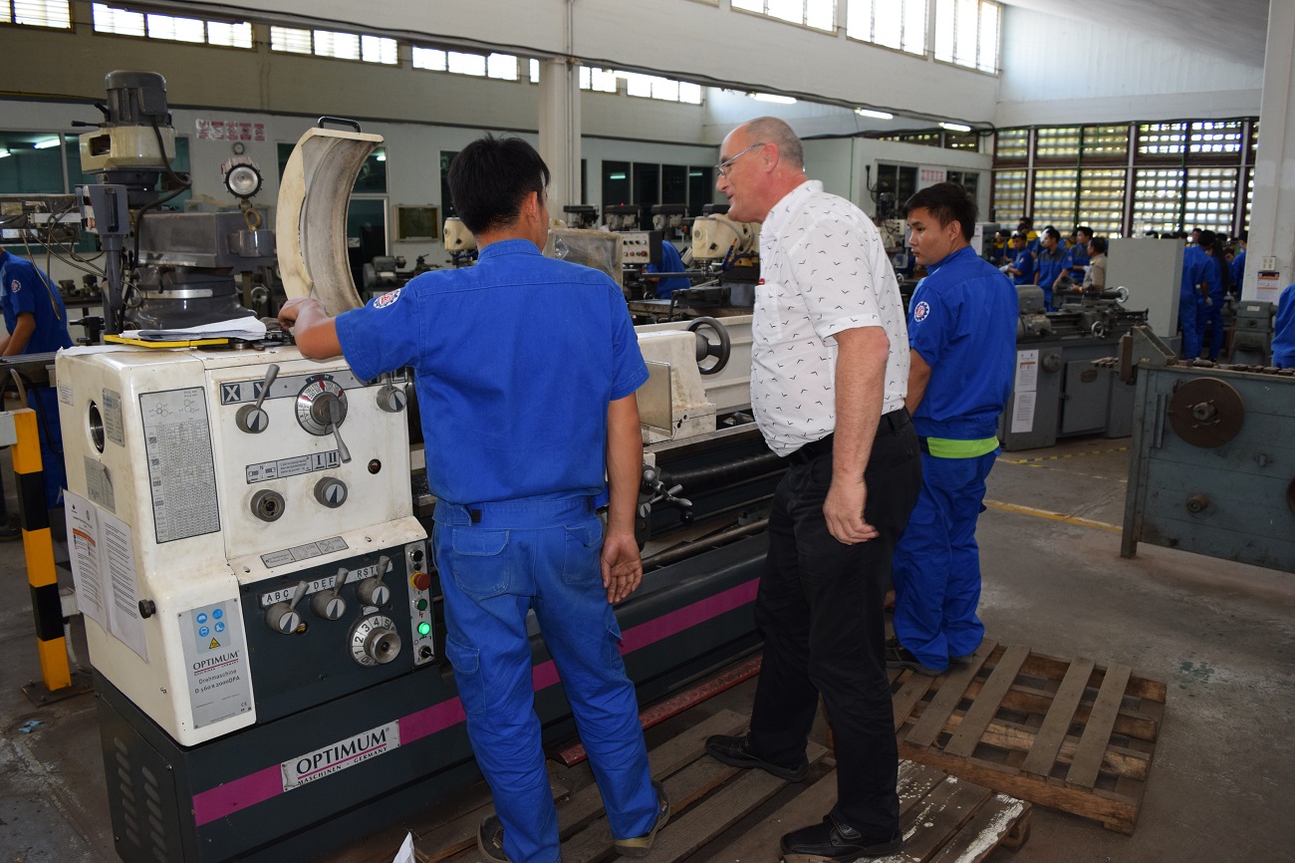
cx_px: 648
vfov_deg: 47.9
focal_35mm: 27
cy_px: 432
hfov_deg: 67.4
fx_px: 971
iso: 800
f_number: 4.5
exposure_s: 1/80
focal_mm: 18
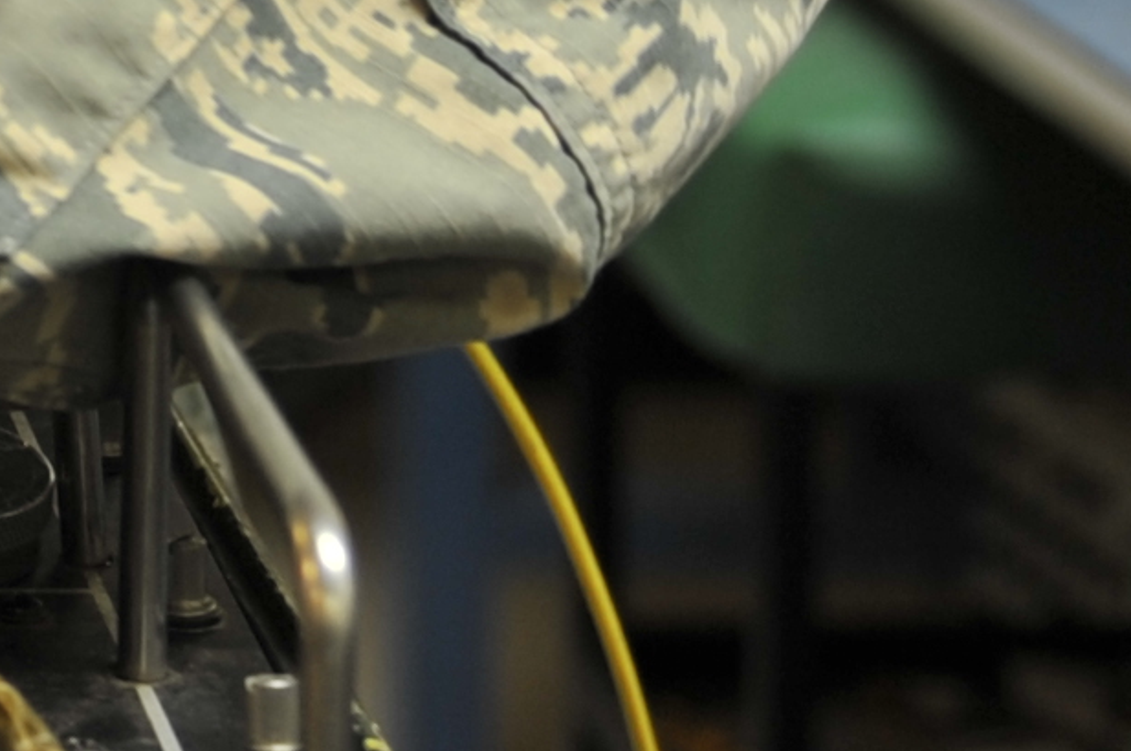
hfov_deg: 9.1
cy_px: -894
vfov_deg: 6.2
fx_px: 6716
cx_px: -1105
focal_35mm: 214
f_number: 2.8
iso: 200
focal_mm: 31
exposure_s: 1/60
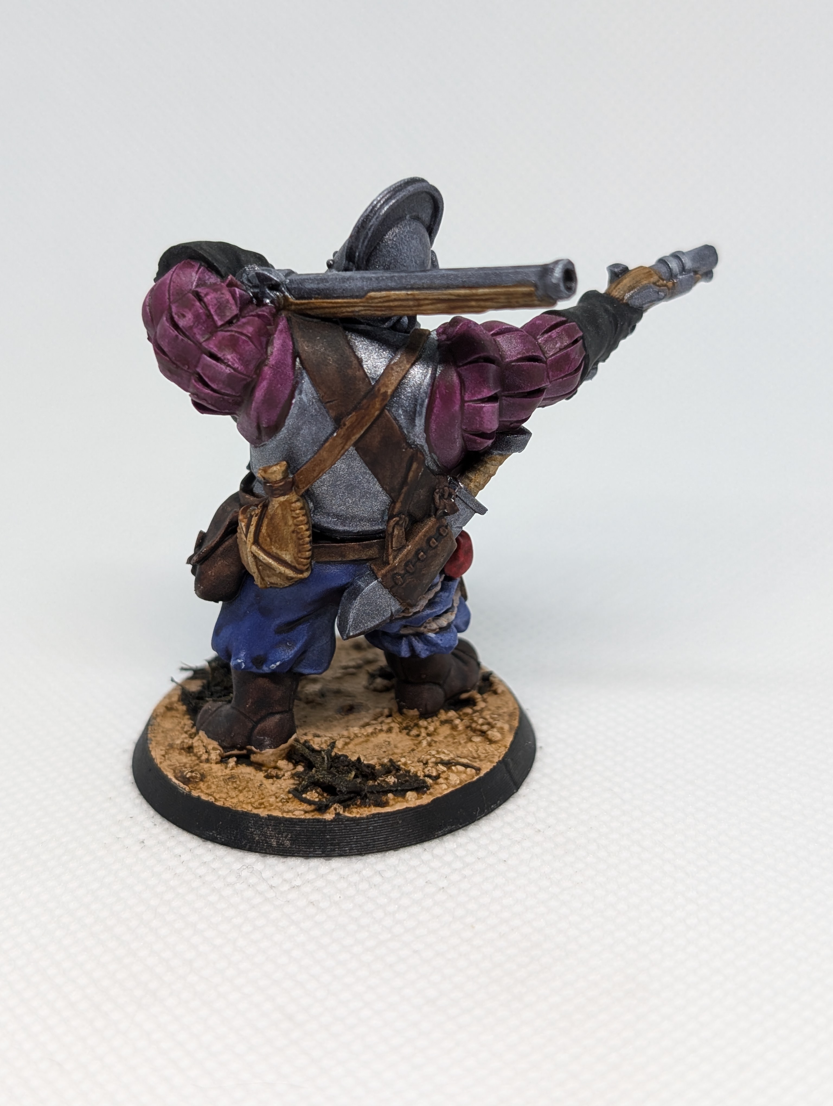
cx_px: 416
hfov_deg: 29.7
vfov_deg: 38.9
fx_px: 1568
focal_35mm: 49
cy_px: 553
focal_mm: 6.9
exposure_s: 1/64.3
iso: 46
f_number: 1.68
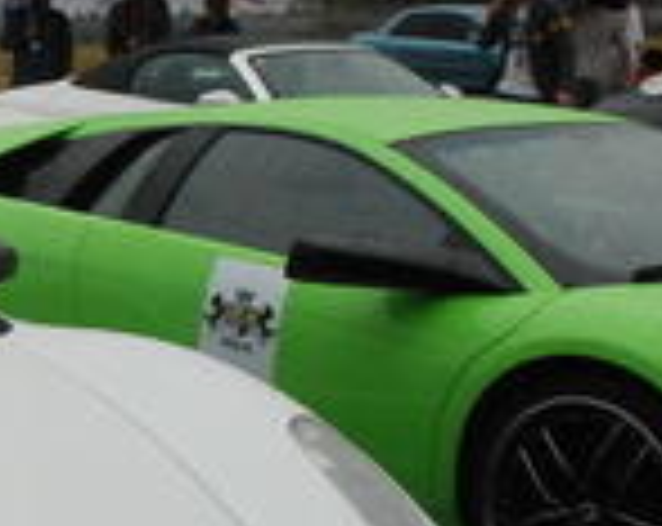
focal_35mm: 127
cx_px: -225
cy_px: 250
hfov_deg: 14.5
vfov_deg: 12.1
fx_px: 2483
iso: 1600
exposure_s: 1/500
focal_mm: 24
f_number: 11
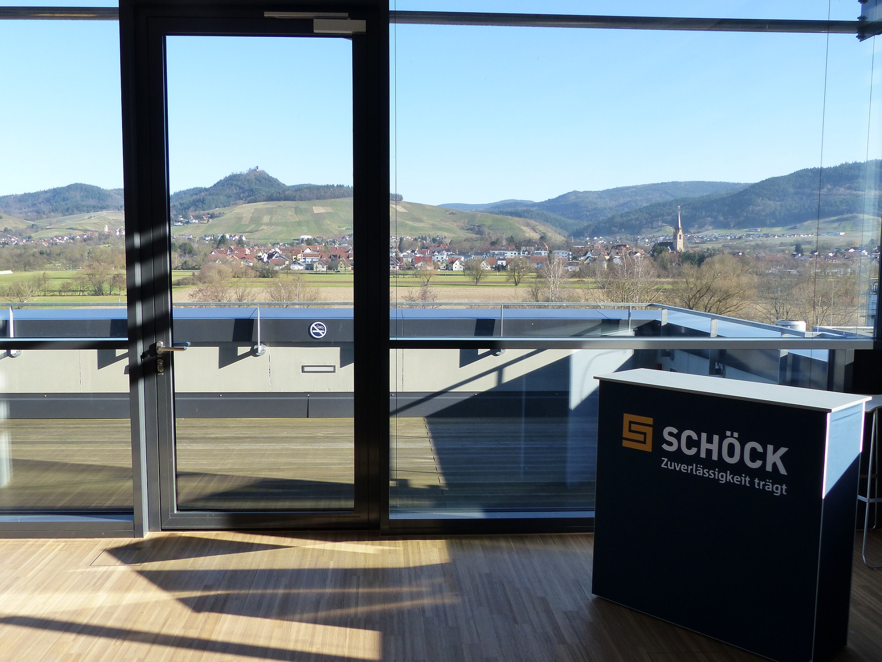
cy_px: 331
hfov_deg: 56.8
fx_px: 815
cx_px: 441
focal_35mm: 32
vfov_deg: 44.2
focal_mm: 5.7
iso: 160
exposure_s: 1/320
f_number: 4
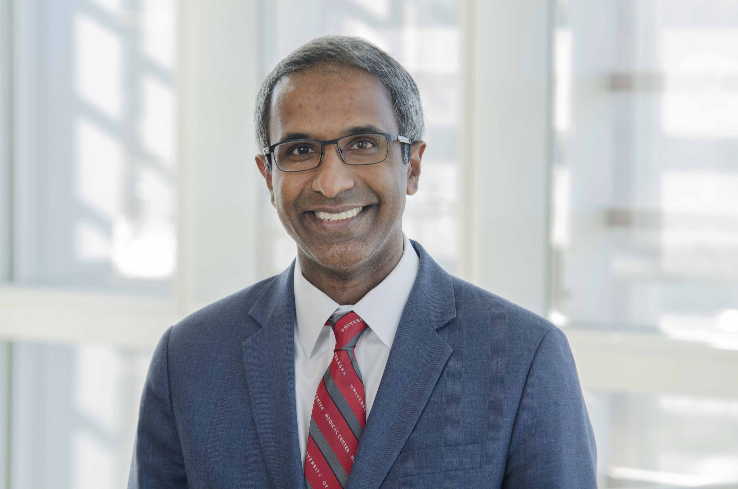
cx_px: 369
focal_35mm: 202
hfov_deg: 10.2
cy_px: 244
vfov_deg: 6.8
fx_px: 4143
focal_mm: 135
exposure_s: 1/100
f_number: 5.6
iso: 250
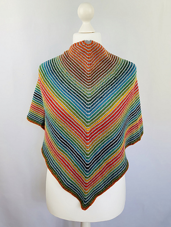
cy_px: 115
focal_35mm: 27
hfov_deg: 51.4
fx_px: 178
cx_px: 87
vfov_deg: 65.3
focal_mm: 4.25
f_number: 1.8
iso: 25
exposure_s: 1/106
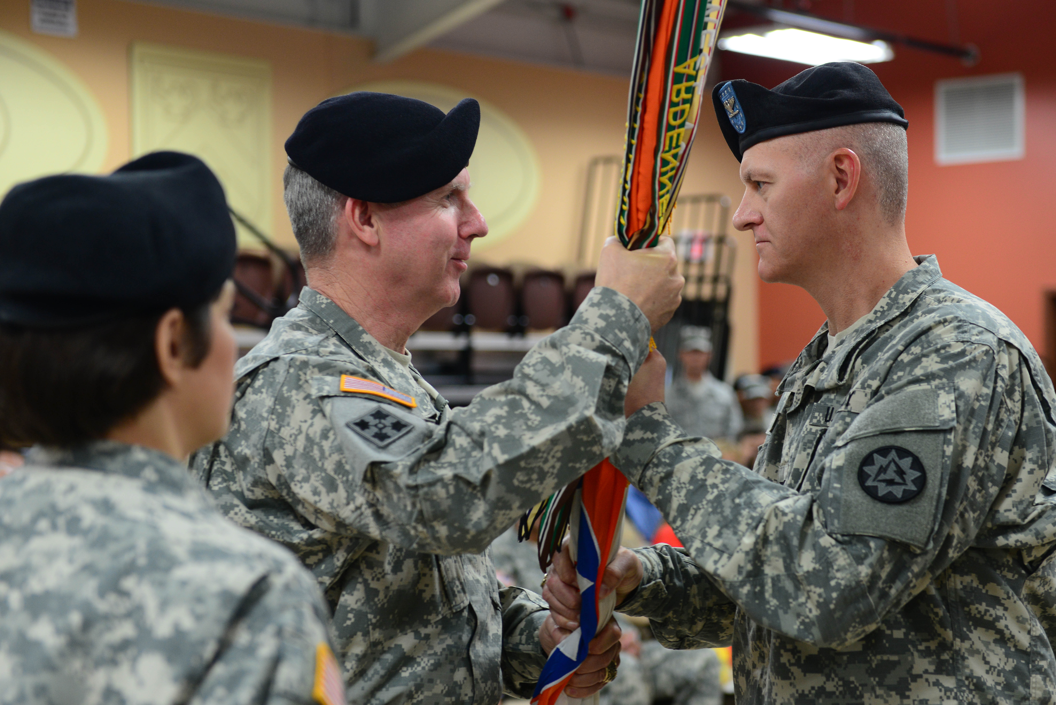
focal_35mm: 66
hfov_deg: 30.5
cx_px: 528
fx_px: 1936
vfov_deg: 20.6
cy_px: 352
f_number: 4
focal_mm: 66
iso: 640
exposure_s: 1/100
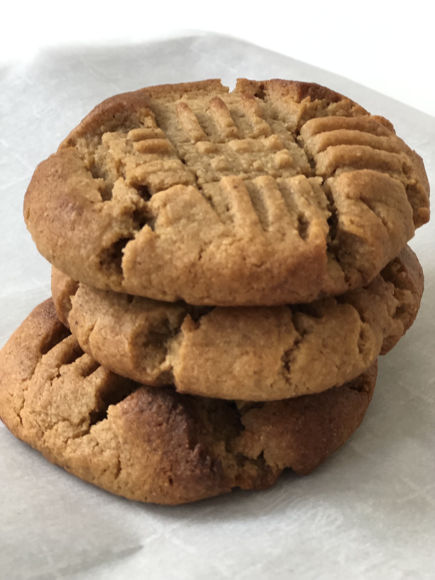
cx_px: 218
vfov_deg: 33.8
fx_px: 955
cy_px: 290
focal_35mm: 57
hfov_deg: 25.7
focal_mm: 6.6
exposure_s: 1/30
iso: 200
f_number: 2.8
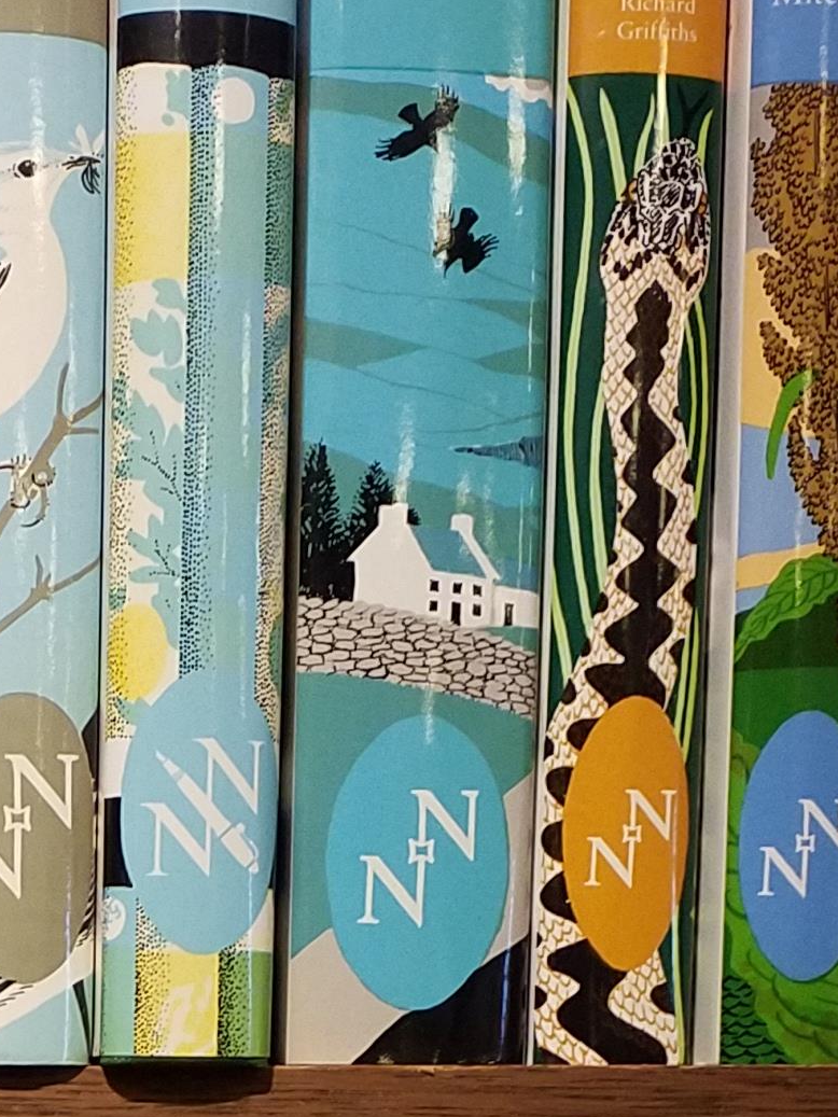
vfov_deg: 21.6
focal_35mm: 85
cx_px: -75
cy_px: 1286
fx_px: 2743
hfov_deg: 16.8
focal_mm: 3.6
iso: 160
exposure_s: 1/50
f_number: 1.9
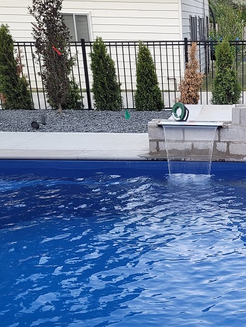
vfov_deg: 34.7
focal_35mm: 55
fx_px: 521
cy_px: 214
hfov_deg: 24.4
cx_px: 287
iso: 160
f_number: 1.8
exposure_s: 1/120
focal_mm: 5.4
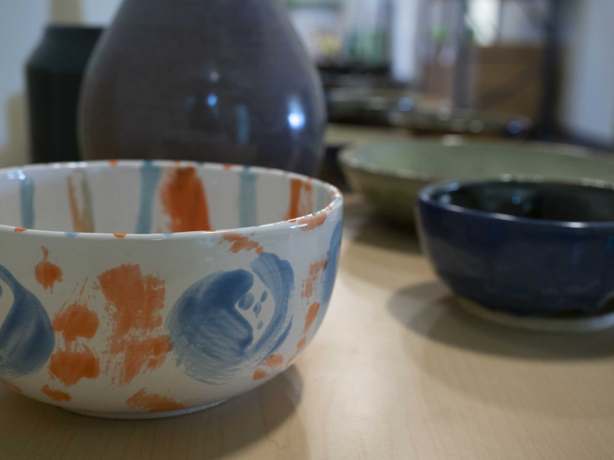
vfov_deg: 31.5
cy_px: 230
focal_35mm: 46
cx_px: 307
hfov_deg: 41.2
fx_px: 816
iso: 800
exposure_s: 1/30
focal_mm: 23
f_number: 4
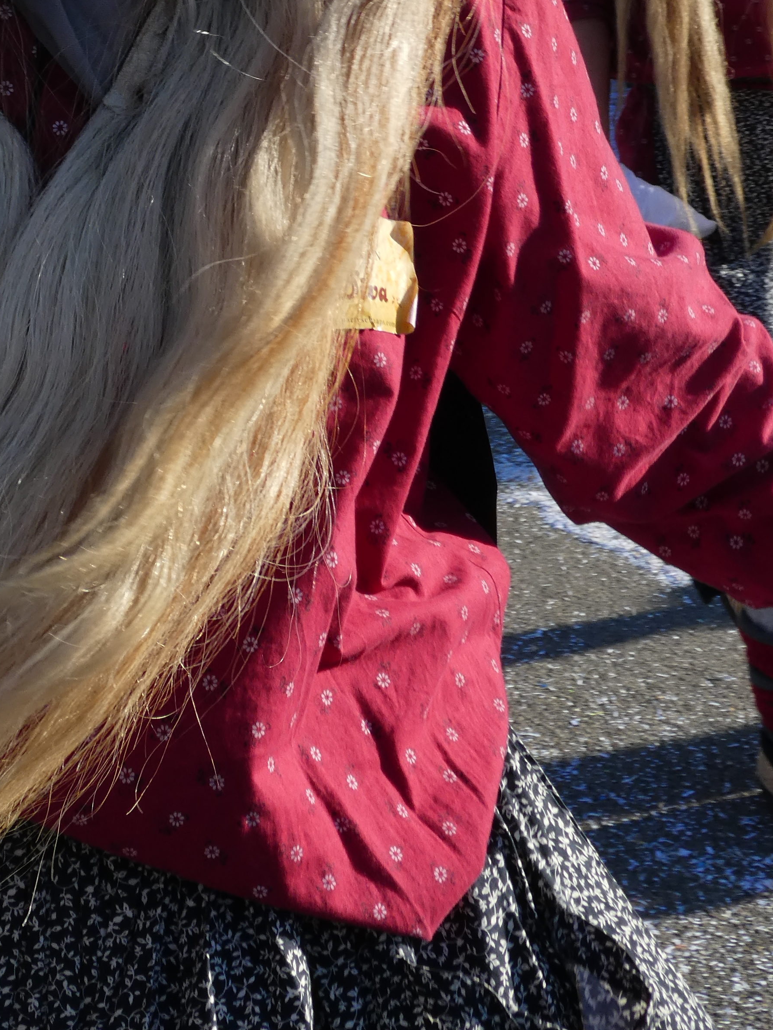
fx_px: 3066
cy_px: 37
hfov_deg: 14.3
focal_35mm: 103
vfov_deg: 18.6
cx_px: 182
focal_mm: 9
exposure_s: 1/400
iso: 80
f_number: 4.1
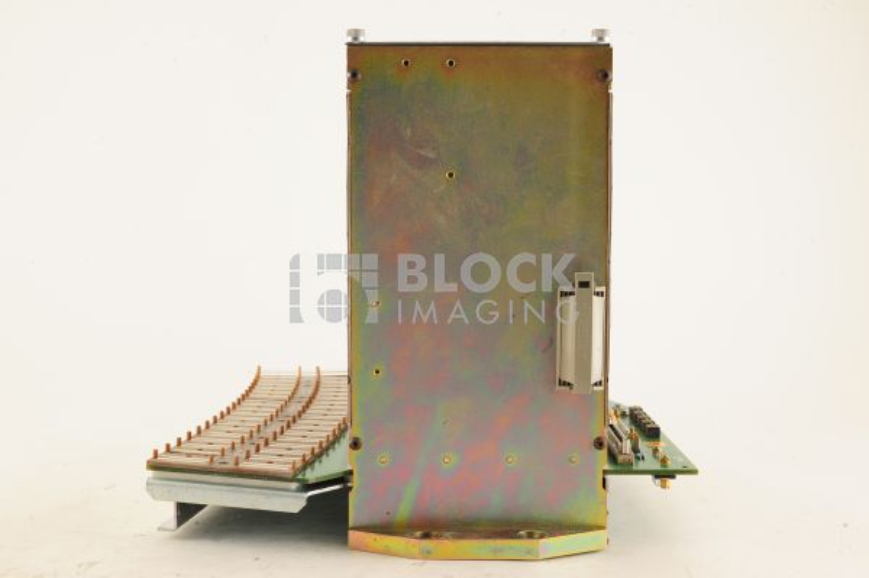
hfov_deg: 39.6
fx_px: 1206
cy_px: 289
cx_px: 434
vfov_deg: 26.9
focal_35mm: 50
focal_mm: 50
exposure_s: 1/160
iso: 1600
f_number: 13
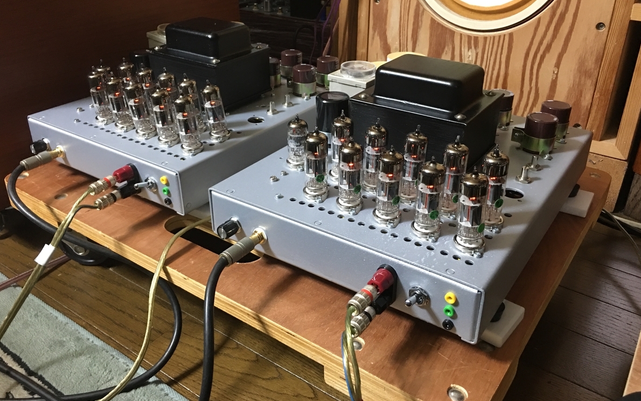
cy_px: 175
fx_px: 542
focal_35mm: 31
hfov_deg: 61.2
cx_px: 321
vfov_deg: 40.5
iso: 64
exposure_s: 1/4
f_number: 2.2
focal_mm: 4.15
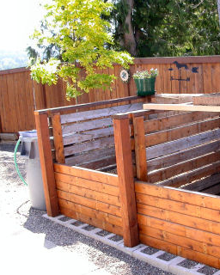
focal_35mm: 50
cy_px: 138
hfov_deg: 29.5
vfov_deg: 37.3
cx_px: 178
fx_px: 407
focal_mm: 7.85
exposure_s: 1/109
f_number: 4.2
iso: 100
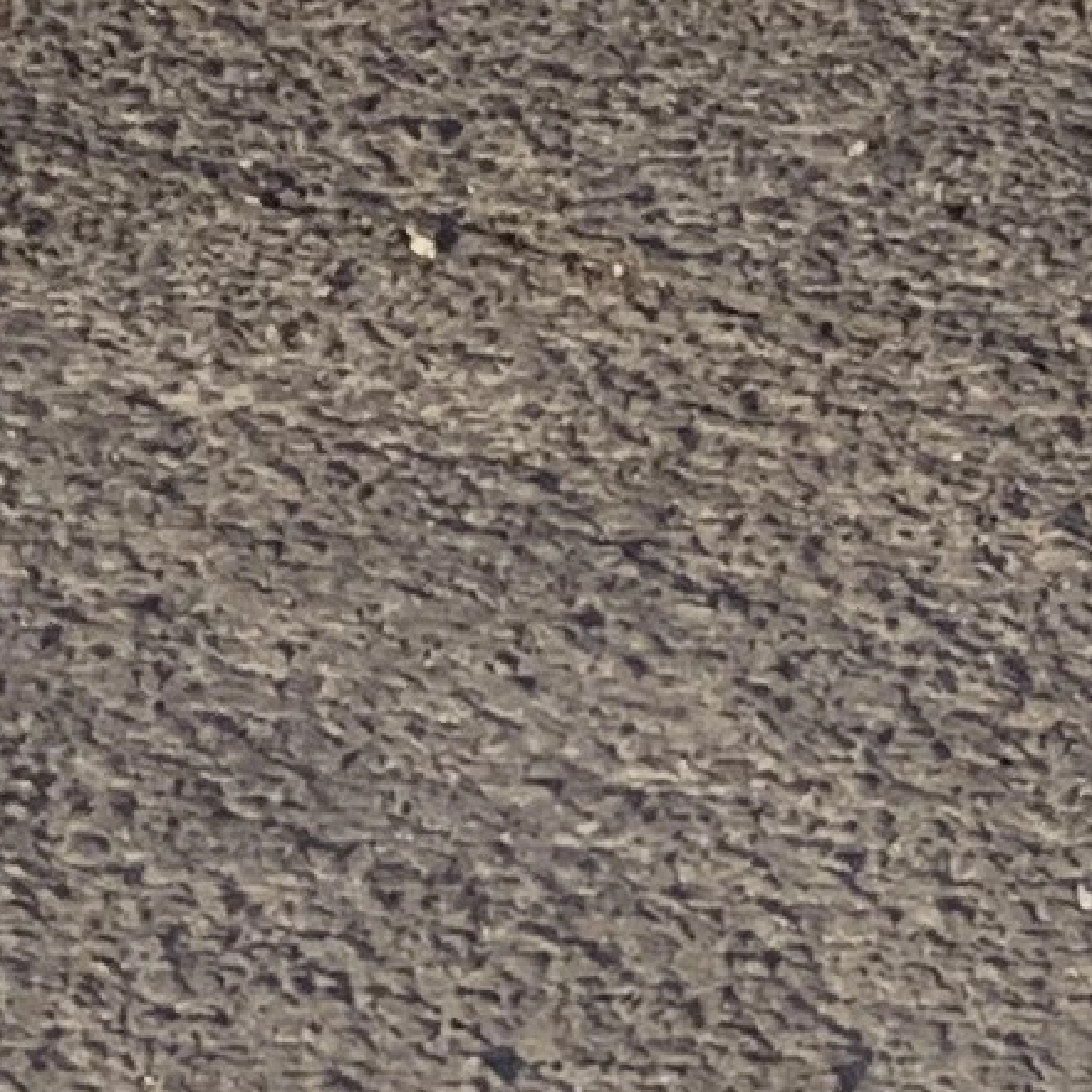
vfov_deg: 7.5
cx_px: -768
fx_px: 7495
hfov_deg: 8.1
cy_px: -2013
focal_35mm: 210
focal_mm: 4.25
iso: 25
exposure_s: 1/1054
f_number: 1.8
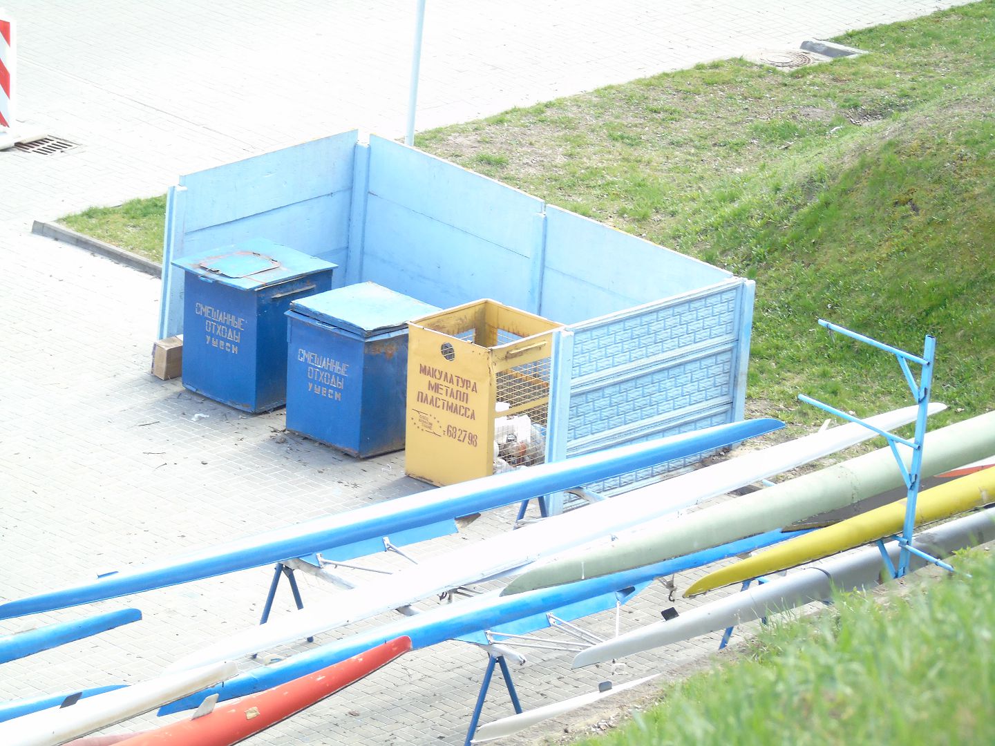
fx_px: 6094
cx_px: 498
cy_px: 373
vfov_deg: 7.0
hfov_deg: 9.3
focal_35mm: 212
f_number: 4.7
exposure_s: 1/125
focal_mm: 38
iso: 250
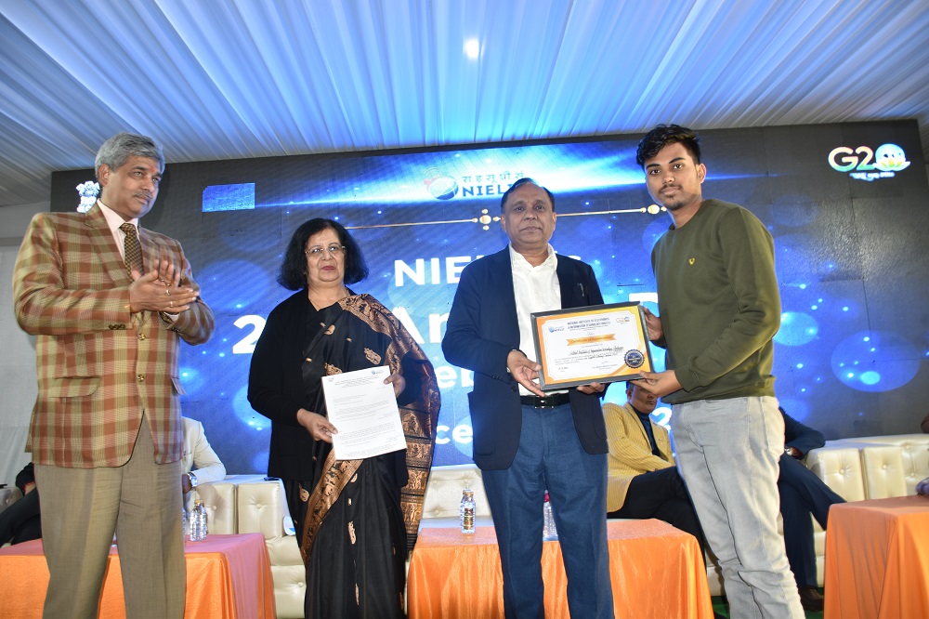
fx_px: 696
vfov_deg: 47.9
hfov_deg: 67.4
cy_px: 310
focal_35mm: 27
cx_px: 464
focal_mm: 18
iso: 100
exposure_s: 1/10
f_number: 3.5
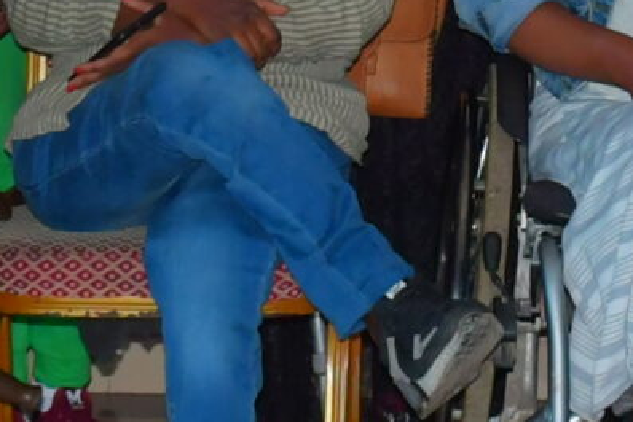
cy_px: -611
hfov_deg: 8.8
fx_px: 4081
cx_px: 689
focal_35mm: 232
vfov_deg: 5.7
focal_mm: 18
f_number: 6.3
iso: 640
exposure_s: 1/250
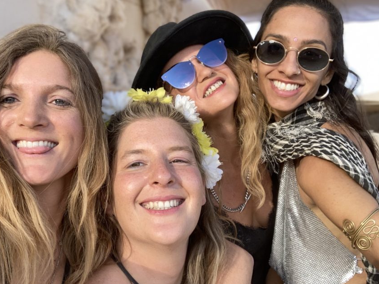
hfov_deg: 47.7
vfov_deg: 36.8
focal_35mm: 39
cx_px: 161
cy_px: 144
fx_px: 427
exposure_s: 1/195
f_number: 2.2
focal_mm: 2.87
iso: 20
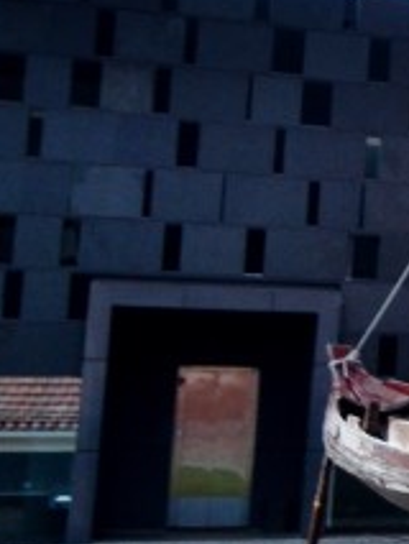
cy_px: -43
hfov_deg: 8.2
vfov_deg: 12.8
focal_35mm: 152
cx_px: 1240
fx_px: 2392
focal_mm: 22
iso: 400
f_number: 3.8
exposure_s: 1/20
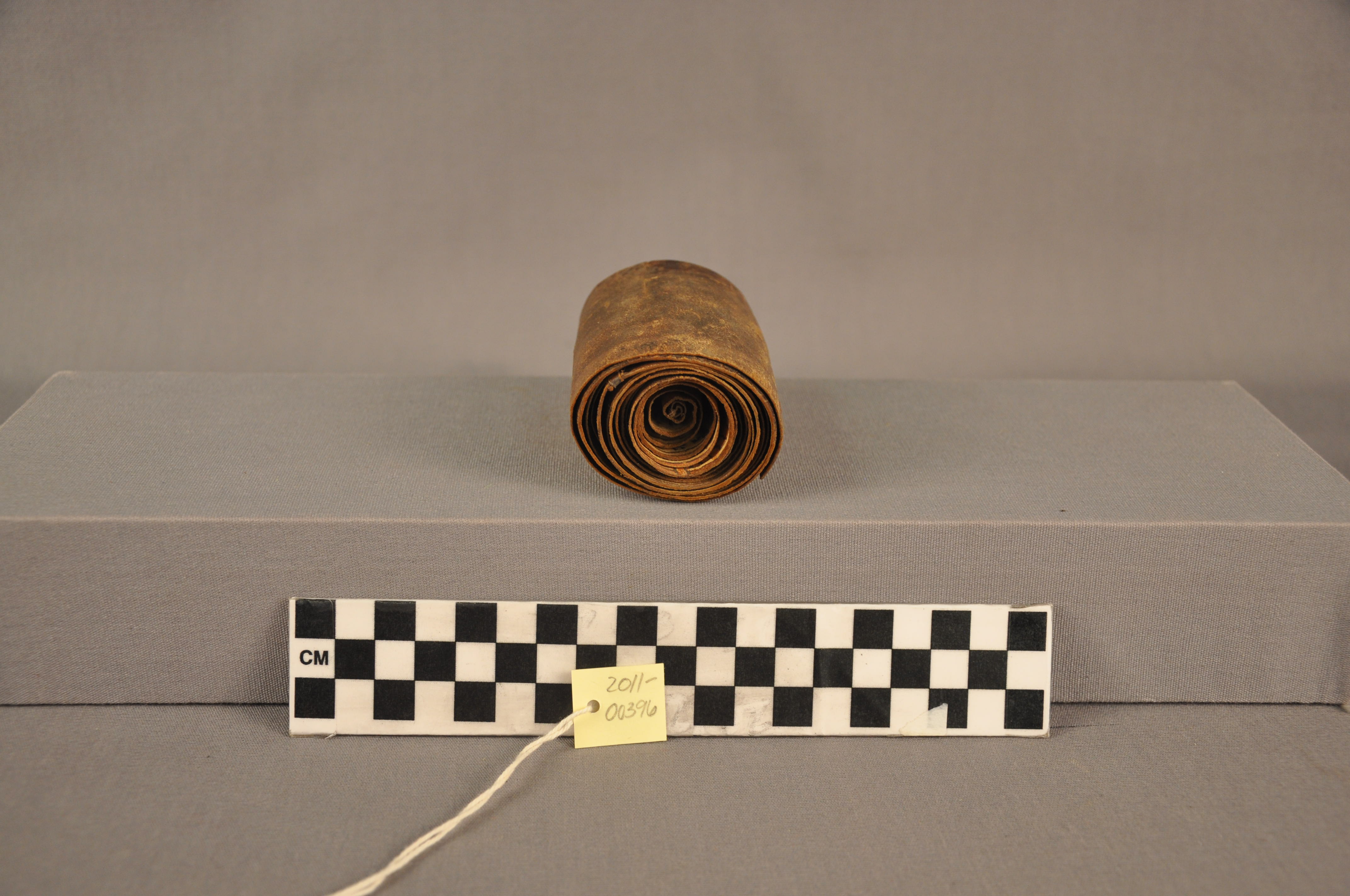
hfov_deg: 49.6
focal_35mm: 39
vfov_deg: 34.1
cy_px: 448
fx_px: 1461
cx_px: 675
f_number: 4.5
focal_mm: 26
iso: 400
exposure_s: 1/80
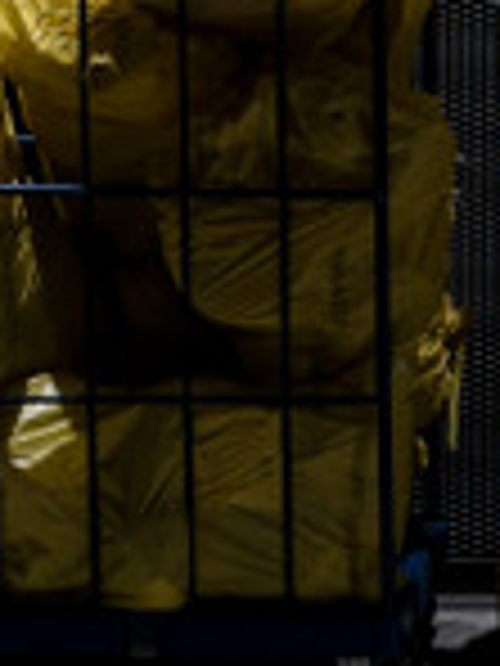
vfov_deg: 8.6
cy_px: -117
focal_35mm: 228
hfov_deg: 6.5
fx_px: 4391
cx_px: 592
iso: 400
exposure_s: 1/60
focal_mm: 35
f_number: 2
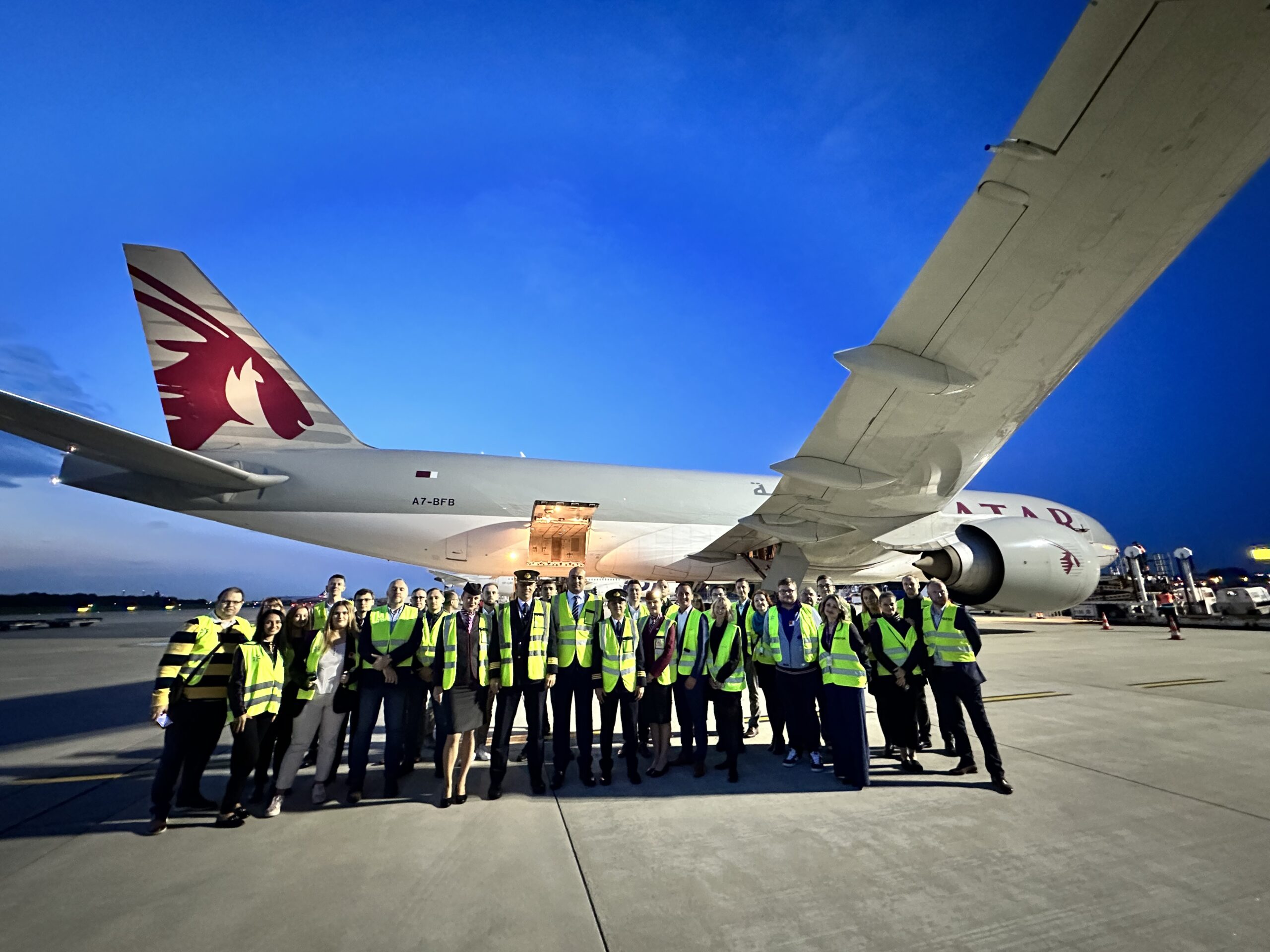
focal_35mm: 14
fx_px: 514
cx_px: 635
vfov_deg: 85.7
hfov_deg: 102.1
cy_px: 476
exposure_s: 1/34
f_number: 2.2
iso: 1000
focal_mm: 2.22
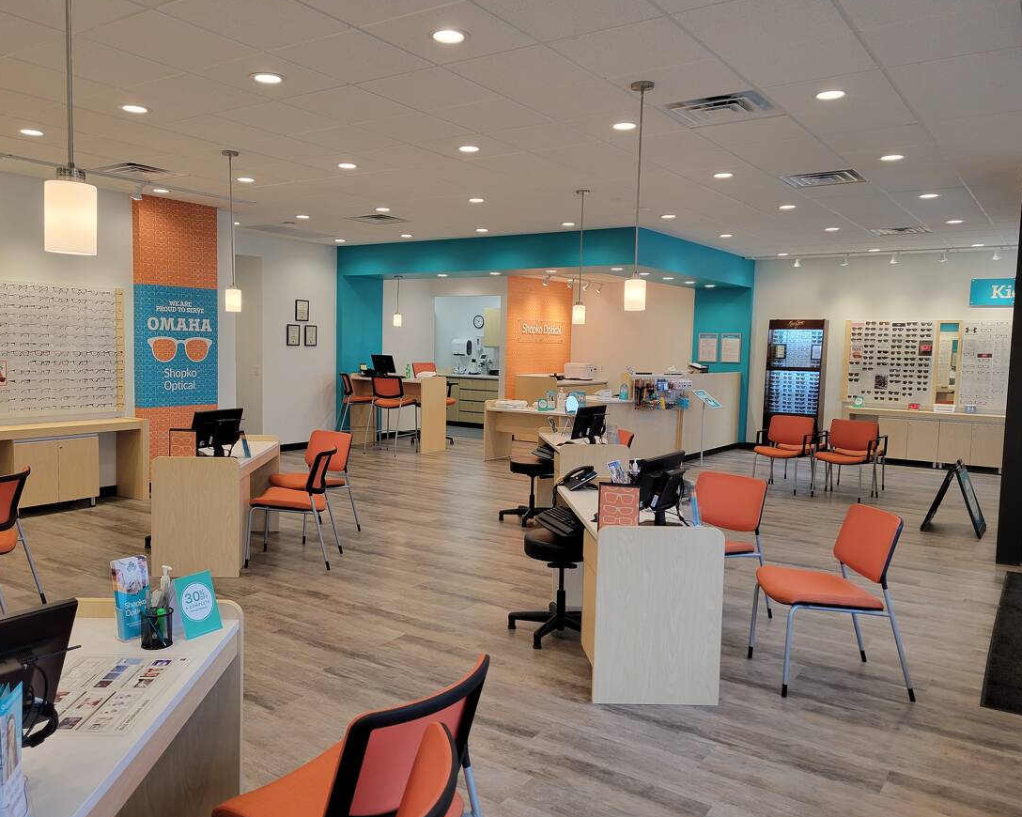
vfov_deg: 51.5
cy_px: 397
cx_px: 482
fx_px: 847
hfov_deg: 62.2
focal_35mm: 28
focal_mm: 5.4
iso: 80
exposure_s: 1/120
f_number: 1.8
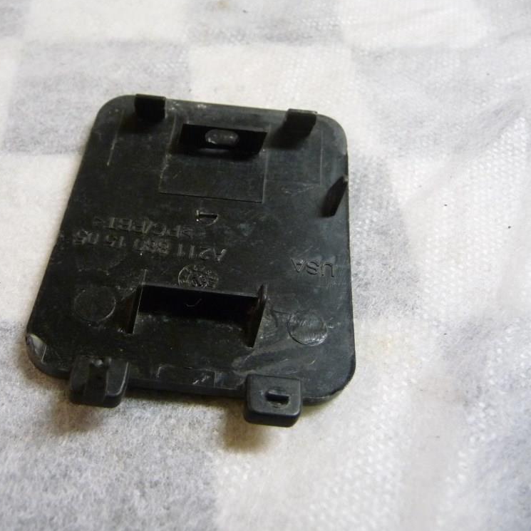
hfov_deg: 47.8
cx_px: 183
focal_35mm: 34
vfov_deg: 48.5
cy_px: 264
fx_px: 590
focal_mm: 4.7
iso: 400
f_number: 3.3
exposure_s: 1/30
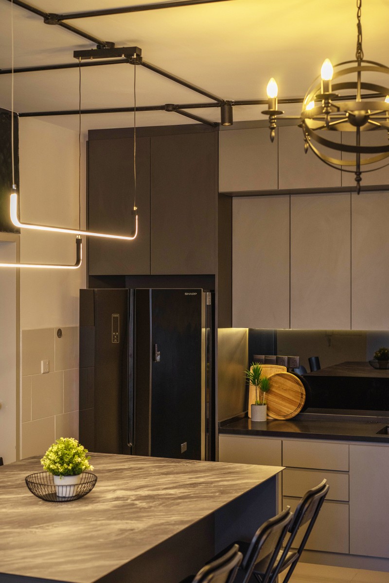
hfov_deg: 24.6
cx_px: 194
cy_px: 292
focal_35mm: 55
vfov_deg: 36.2
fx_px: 891
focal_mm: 55
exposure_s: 1/40
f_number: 4
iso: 800
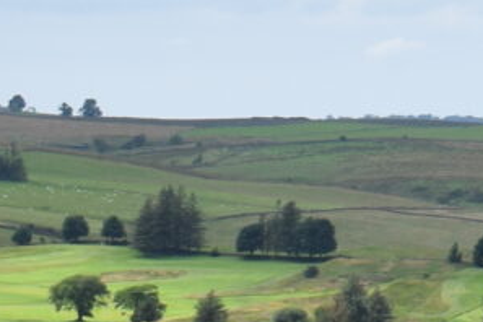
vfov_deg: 4.7
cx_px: 1233
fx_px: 3891
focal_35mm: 290
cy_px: -128
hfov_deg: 6.7
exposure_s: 1/400
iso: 200
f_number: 10
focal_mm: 28
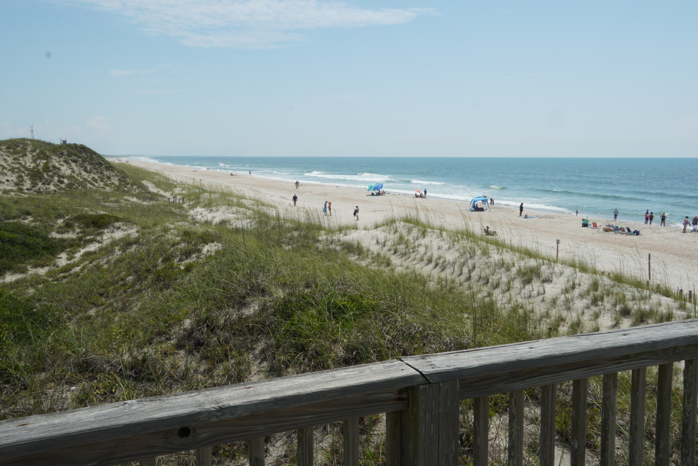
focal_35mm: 32
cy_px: 233
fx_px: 611
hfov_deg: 59.5
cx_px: 349
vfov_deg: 41.8
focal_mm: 21
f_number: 20
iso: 100
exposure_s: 1/40
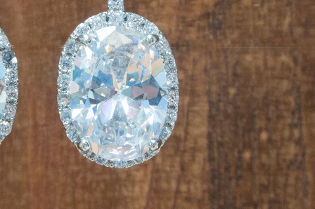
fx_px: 1093
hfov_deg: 16.2
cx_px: 38
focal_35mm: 125
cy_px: -20
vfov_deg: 10.8
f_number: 16
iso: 800
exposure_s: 1/8
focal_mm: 21.1
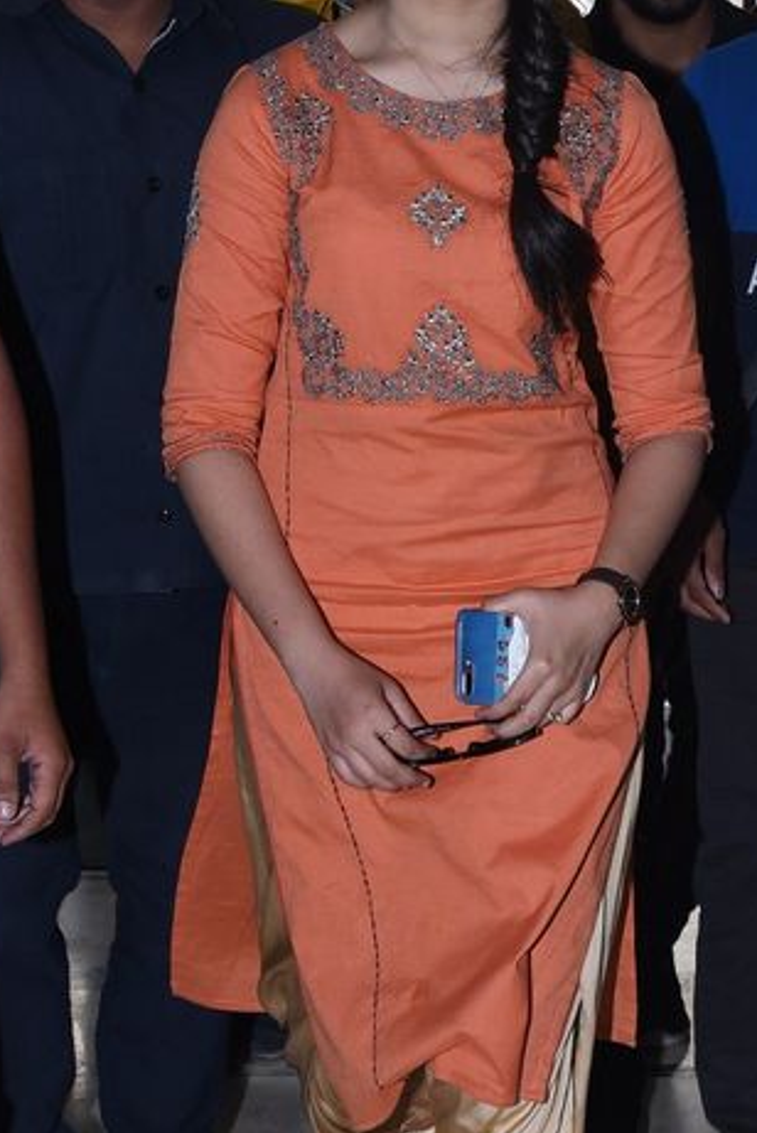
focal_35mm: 103
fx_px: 3244
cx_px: 612
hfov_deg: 13.2
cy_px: 578
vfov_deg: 19.8
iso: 1000
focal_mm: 44
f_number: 9
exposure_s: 1/125
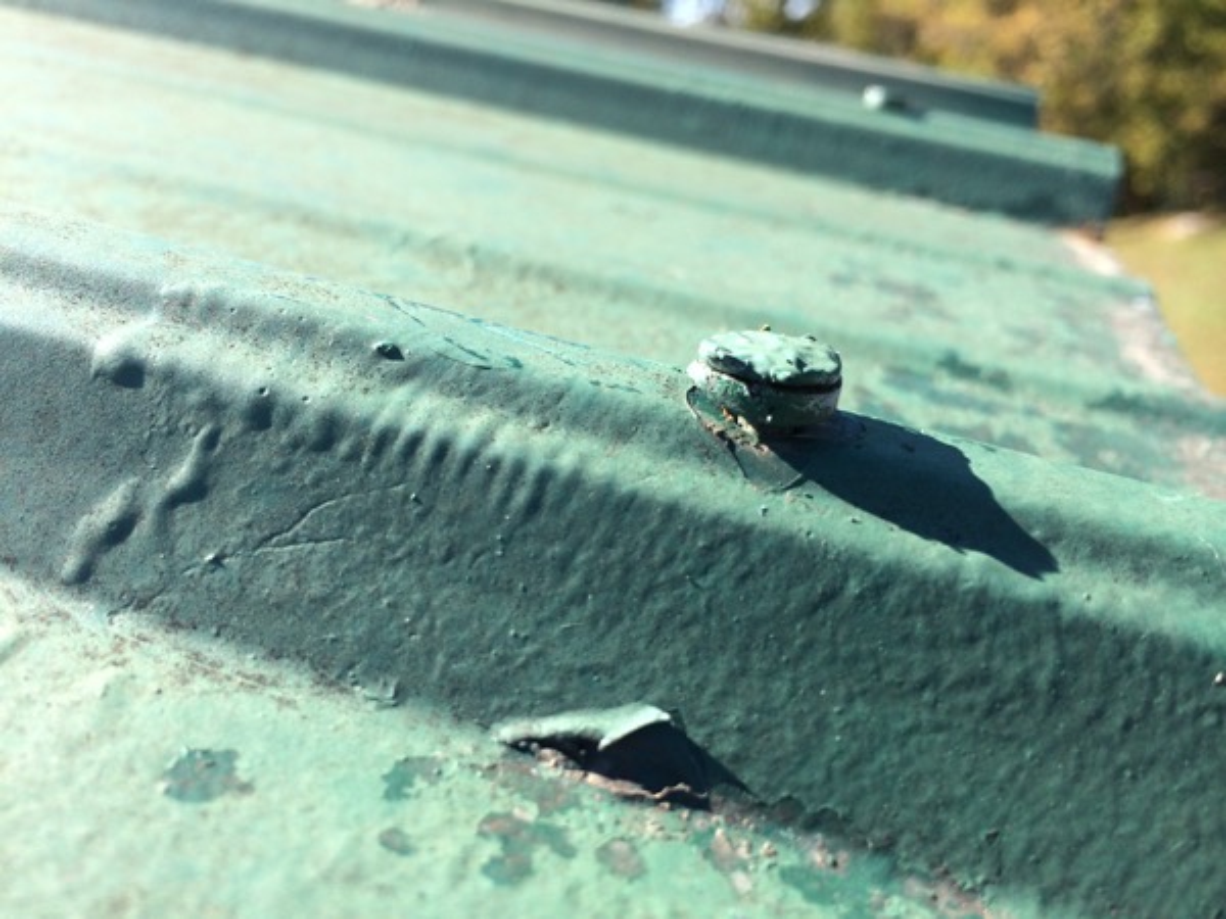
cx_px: 613
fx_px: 1063
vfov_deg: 46.8
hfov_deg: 60.0
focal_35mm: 30
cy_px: 460
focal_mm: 4.12
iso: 32
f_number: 2.2
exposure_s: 1/838
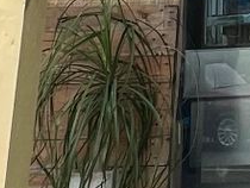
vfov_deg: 11.2
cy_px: -361
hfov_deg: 19.5
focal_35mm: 89
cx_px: 363
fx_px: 644
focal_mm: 1.57
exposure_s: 1/188
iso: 32
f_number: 1.8
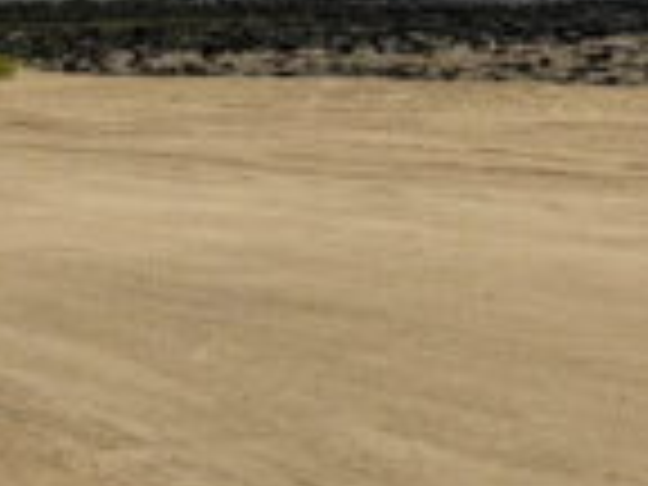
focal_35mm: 128
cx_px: -837
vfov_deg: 11.2
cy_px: -216
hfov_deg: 12.5
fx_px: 2396
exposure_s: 1/11905
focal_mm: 6.76
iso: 80
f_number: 1.78
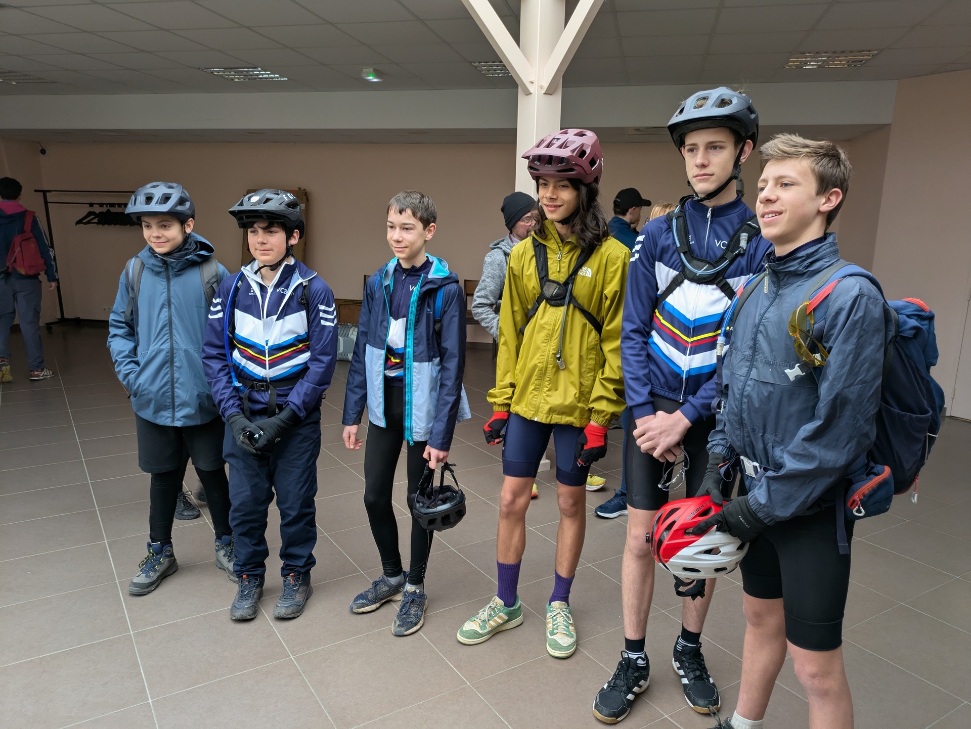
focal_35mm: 25
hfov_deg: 69.4
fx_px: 702
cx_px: 486
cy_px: 364
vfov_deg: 54.9
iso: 219
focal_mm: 5.43
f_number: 1.89
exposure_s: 1/100
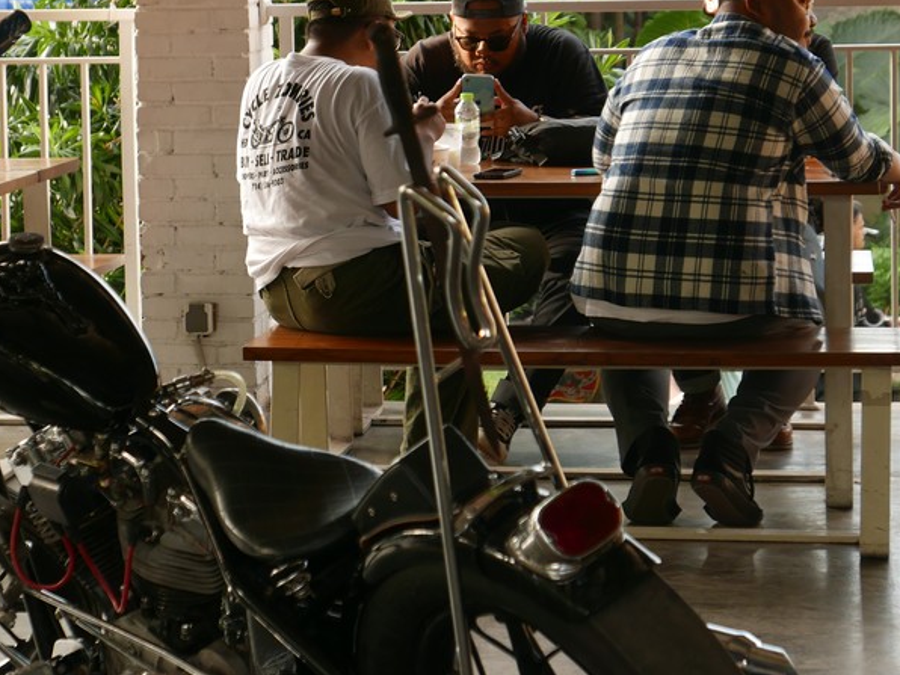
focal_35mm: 124
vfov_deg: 11.9
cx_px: 322
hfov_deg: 15.9
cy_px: 227
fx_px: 3224
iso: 200
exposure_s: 1/125
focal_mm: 34
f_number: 2.8
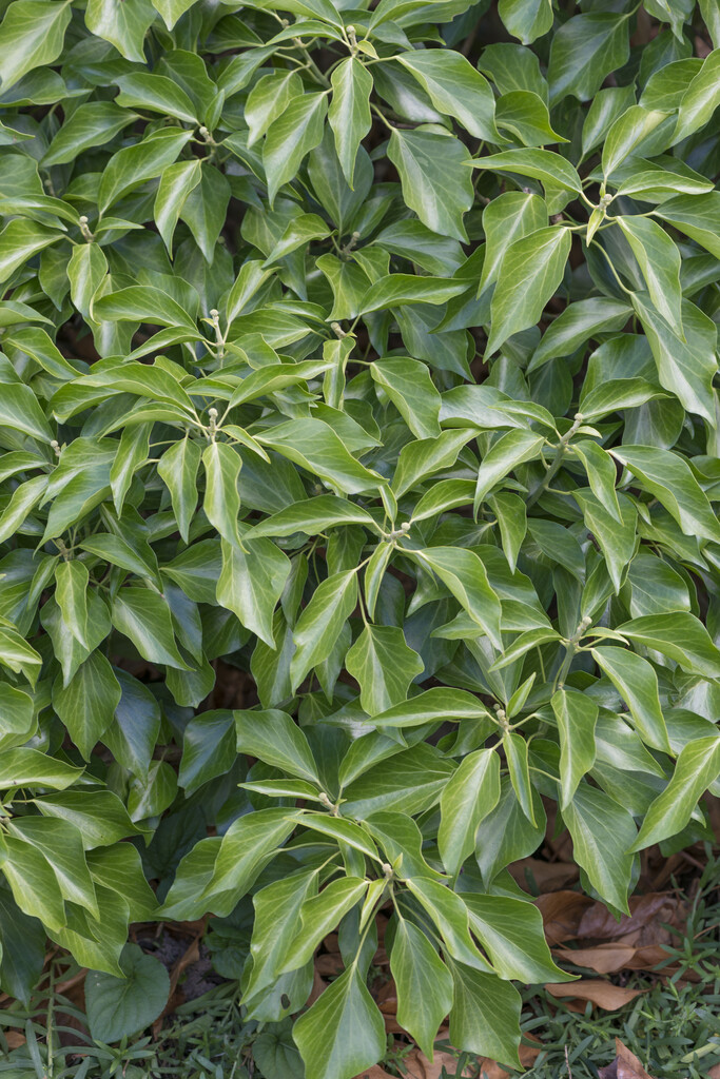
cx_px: 360
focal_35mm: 105
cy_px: 540
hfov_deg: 13.0
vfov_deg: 19.5
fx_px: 3149
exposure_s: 1/80
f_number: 6.3
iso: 200
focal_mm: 105
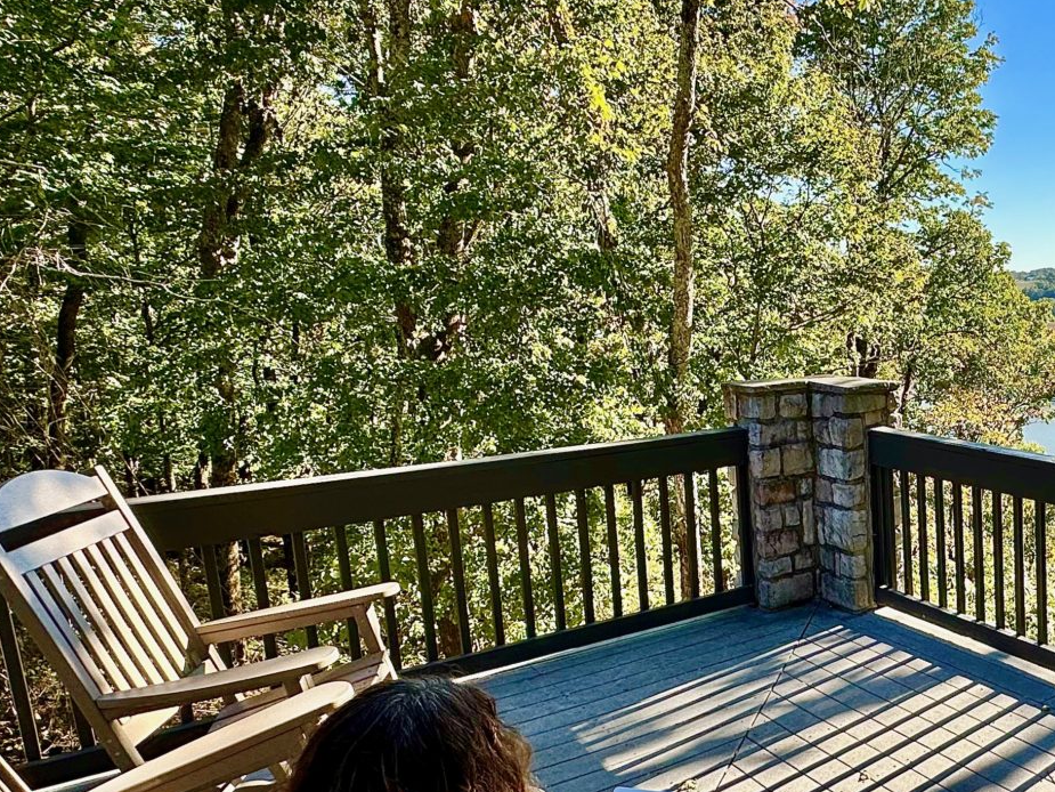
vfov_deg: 45.3
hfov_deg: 50.9
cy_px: 461
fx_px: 945
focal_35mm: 31
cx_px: 969
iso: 40
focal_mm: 2.22
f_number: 2.2
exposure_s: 1/545
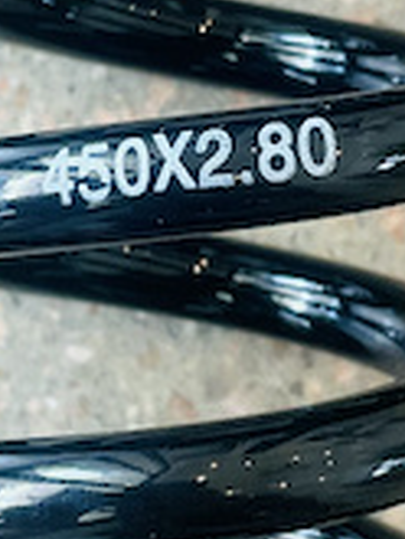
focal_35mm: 126
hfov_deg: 11.8
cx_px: 225
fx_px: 1963
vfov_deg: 15.6
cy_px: 140
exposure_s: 1/61
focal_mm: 4.2
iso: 64
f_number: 1.6
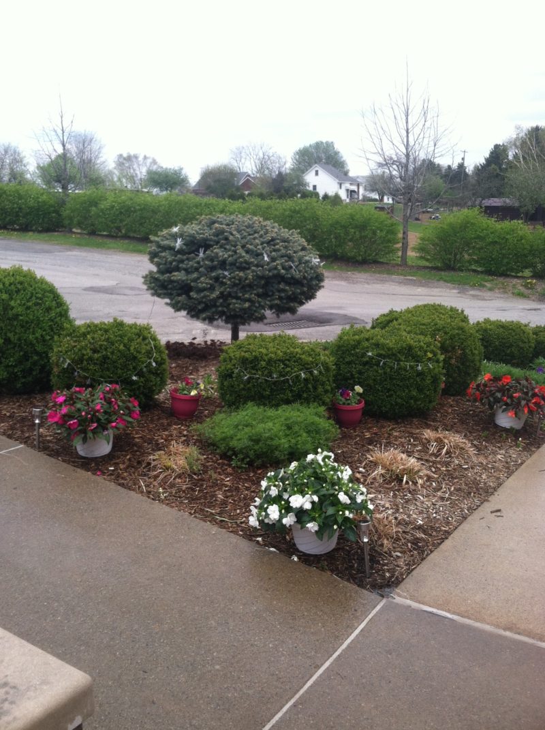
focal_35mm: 35
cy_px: 365
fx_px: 737
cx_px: 272
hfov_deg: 40.6
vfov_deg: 52.7
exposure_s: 1/625
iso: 80
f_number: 2.8
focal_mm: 3.85
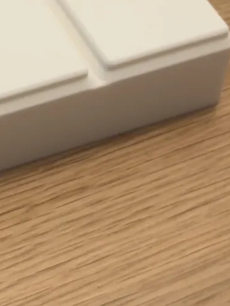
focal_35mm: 128
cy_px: 21
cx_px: -60
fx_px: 1134
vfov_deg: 15.2
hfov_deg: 11.3
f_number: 1.78
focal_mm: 6.76
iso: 400
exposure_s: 1/40
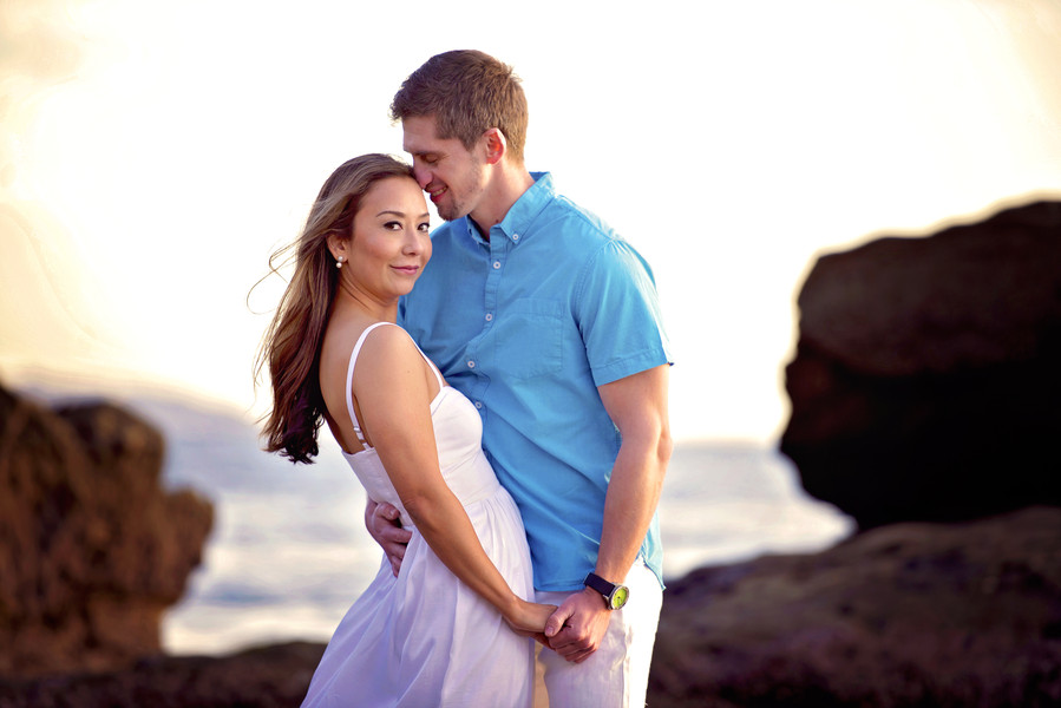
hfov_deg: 10.8
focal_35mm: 190
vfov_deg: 7.2
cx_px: 530
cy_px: 354
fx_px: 5601
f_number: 2.8
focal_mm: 190
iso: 100
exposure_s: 1/250
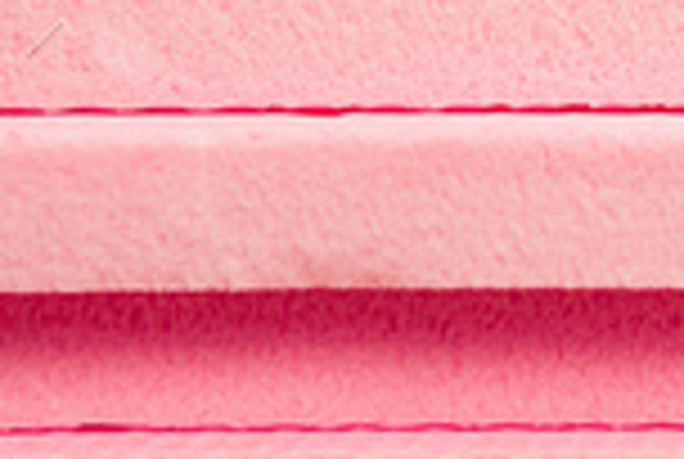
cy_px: -202
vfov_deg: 7.0
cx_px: 1148
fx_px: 3693
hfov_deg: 10.1
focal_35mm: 194
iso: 250
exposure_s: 1/200
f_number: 5
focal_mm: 50
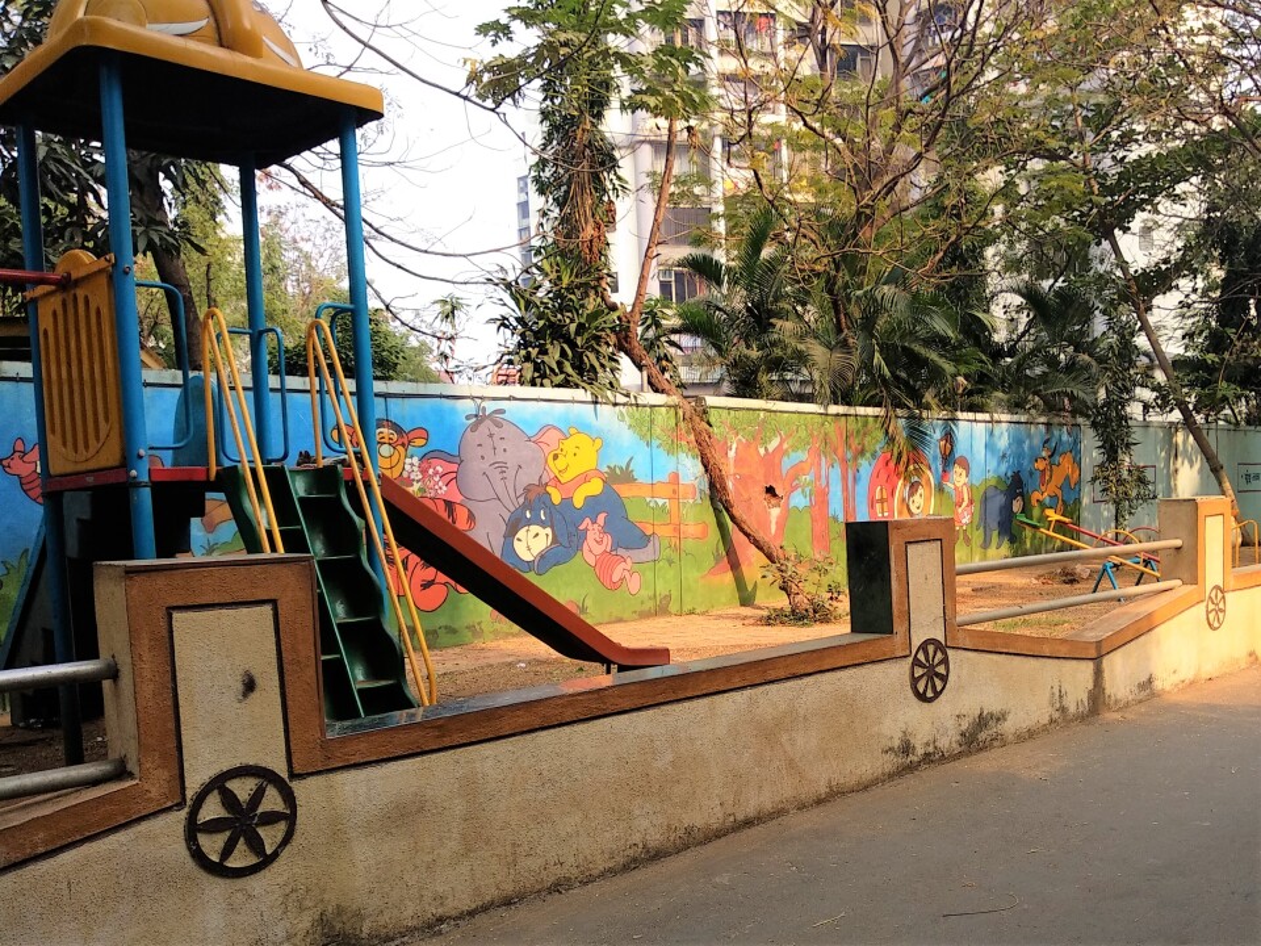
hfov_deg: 67.3
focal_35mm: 26
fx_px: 947
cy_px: 473
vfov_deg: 53.1
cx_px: 630
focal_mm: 3.81
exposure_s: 1/226
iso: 125
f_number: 2.2
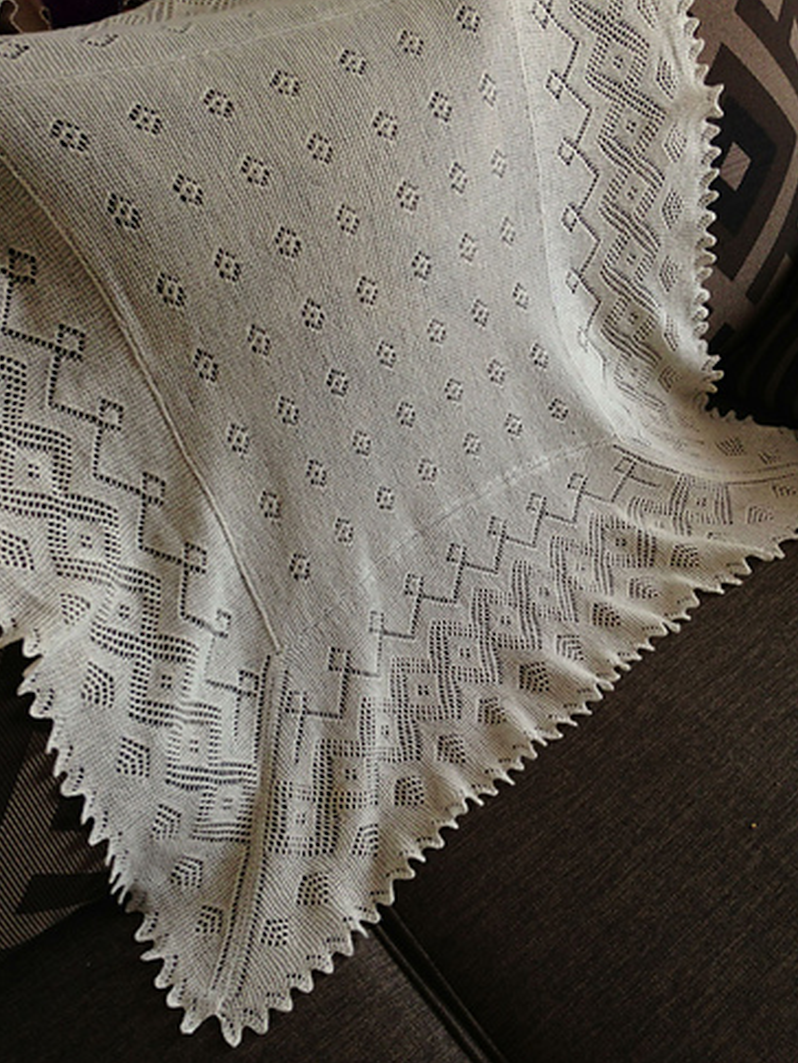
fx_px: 1045
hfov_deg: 41.8
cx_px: 400
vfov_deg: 53.9
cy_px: 517
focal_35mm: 34
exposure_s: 1/20
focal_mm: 4.13
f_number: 2.4
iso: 80
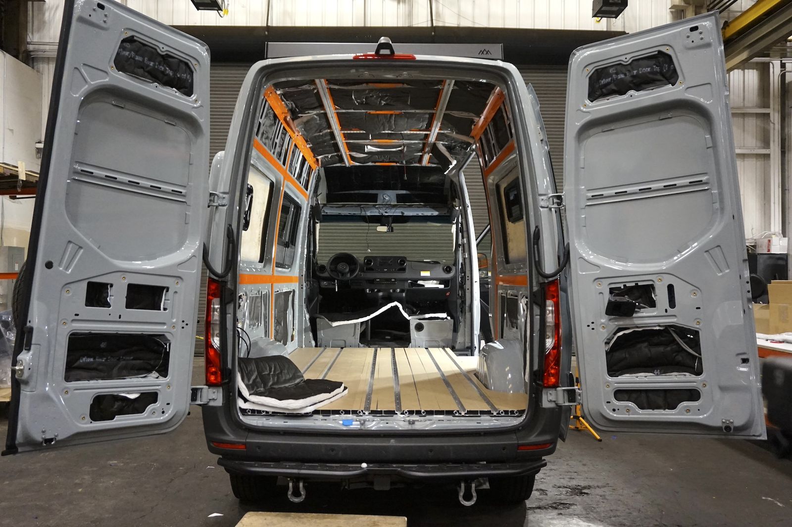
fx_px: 627
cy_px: 264
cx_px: 396
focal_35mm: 28
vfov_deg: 45.6
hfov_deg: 64.6
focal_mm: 19
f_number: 4
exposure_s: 1/160
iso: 1600
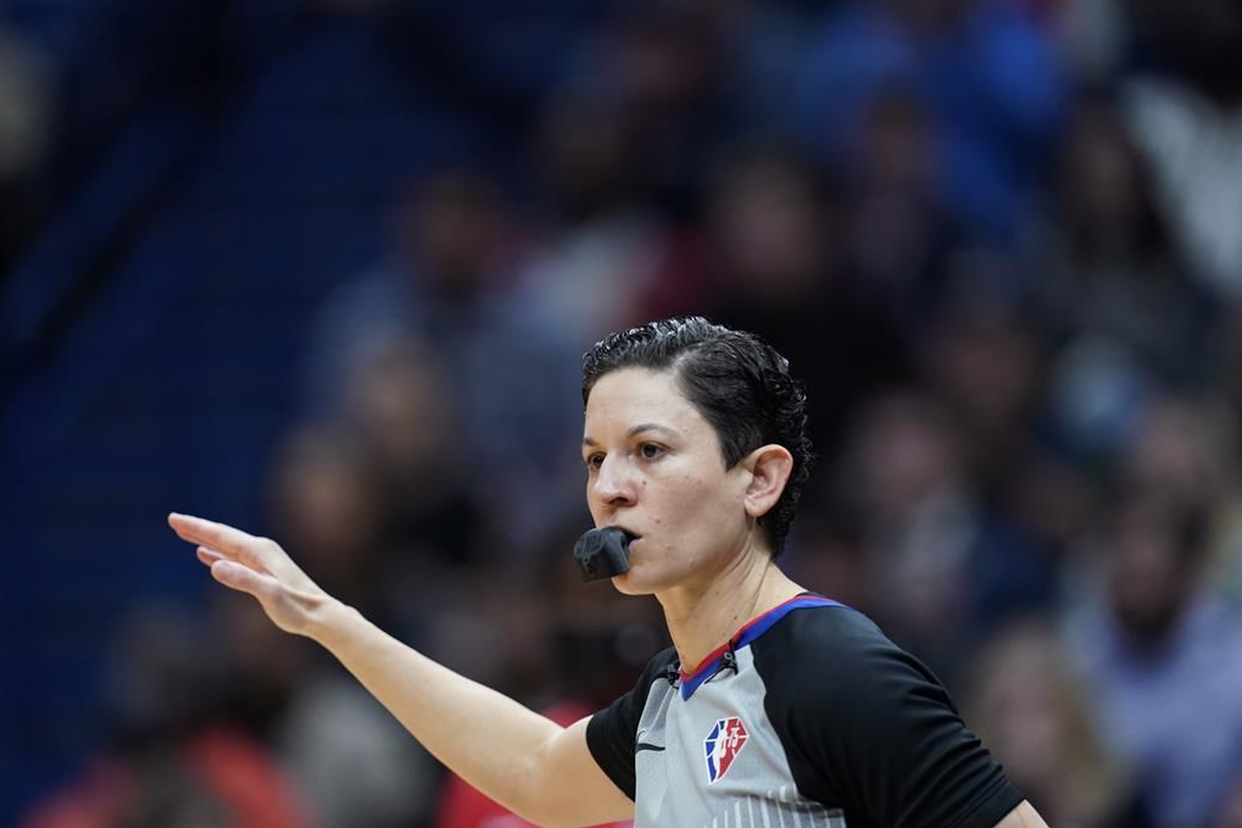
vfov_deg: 3.4
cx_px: 619
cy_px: 413
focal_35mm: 402
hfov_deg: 5.1
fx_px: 13866
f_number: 2.8
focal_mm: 400
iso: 4000
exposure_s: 1/1600
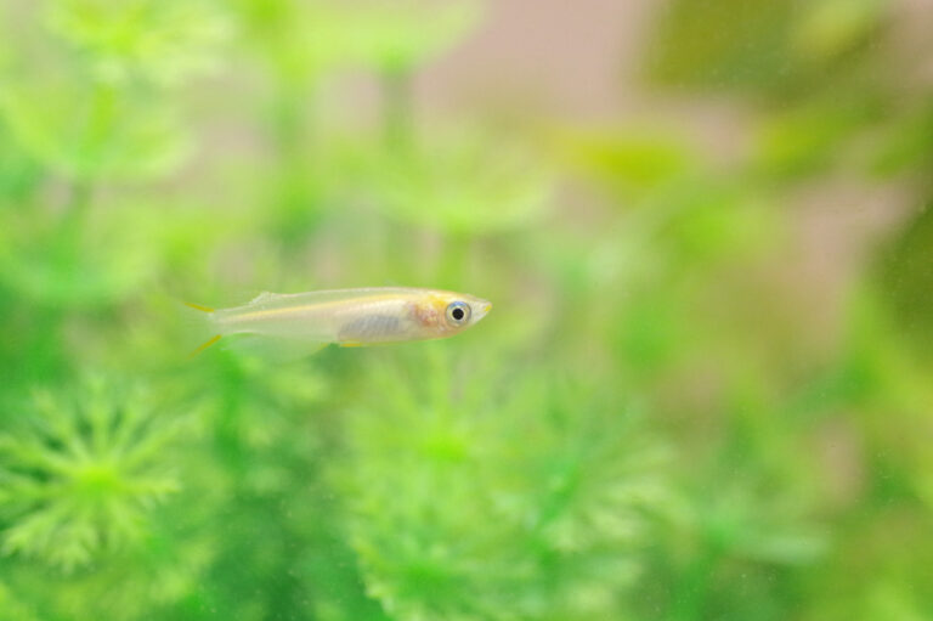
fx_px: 3496
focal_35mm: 135
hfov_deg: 15.2
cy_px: 310
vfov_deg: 10.1
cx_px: 466
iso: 3200
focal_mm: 90
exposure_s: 1/125
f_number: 4.5
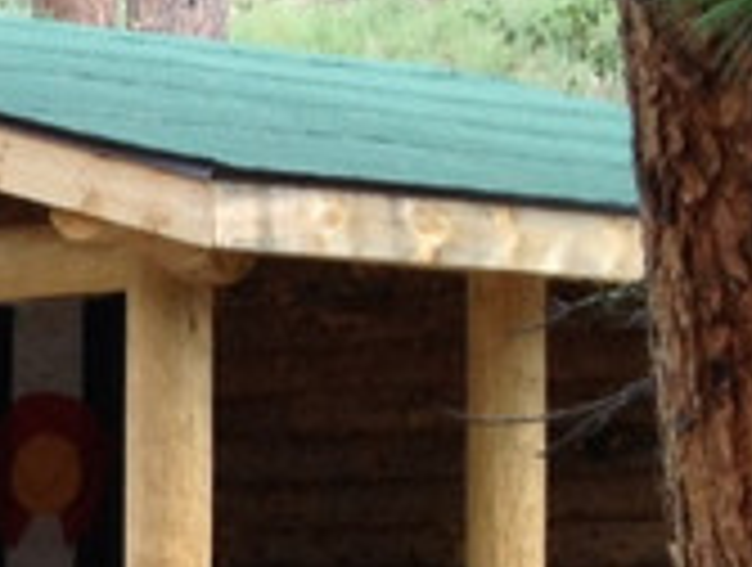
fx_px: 4855
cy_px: 702
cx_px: -1578
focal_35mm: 223
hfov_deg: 7.6
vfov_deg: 6.6
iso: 50
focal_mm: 4.28
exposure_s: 1/120
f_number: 2.4
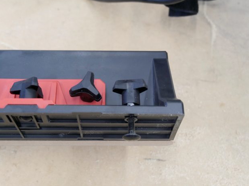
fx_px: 410
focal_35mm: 57
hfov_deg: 33.8
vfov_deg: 25.7
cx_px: 126
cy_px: 92
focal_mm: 28
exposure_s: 1/60
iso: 1600
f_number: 4.3
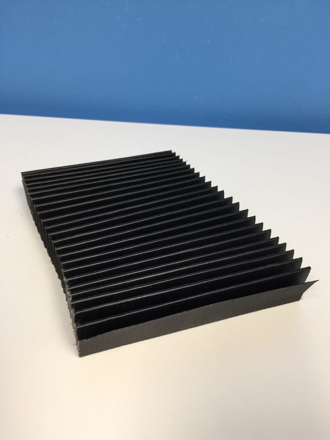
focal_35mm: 29
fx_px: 369
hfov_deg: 48.2
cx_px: 165
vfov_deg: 61.7
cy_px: 220
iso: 80
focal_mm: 4.15
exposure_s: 1/30
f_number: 2.2
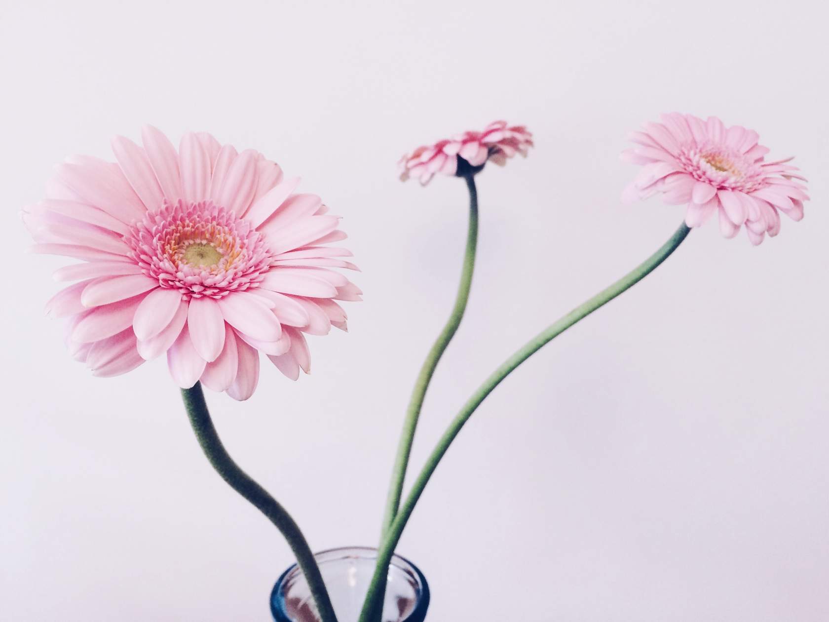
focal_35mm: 29
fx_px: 695
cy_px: 311
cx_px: 414
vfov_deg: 48.2
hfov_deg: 61.7
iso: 160
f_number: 2.2
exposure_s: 1/33
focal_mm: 4.15
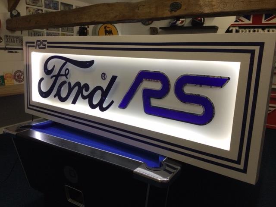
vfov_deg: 45.4
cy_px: 104
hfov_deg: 58.4
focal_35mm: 31
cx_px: 138
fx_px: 247
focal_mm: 3.3
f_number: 2.4
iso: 64
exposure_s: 1/33
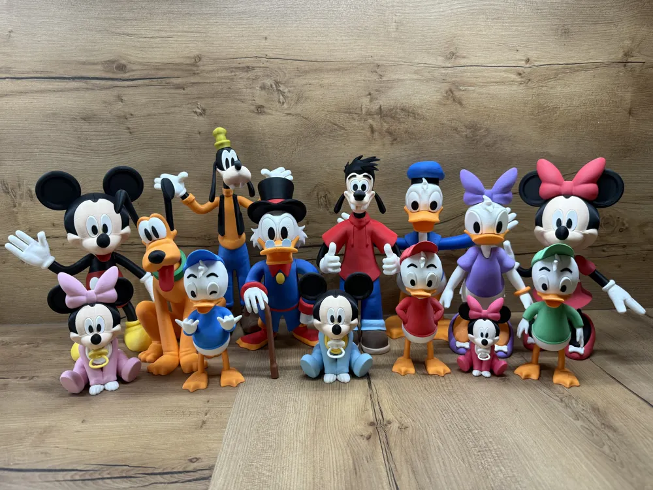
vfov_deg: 56.8
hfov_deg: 71.6
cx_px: 326
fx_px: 453
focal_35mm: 24
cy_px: 245
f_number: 1.78
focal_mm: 6.76
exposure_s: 1/41
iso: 160
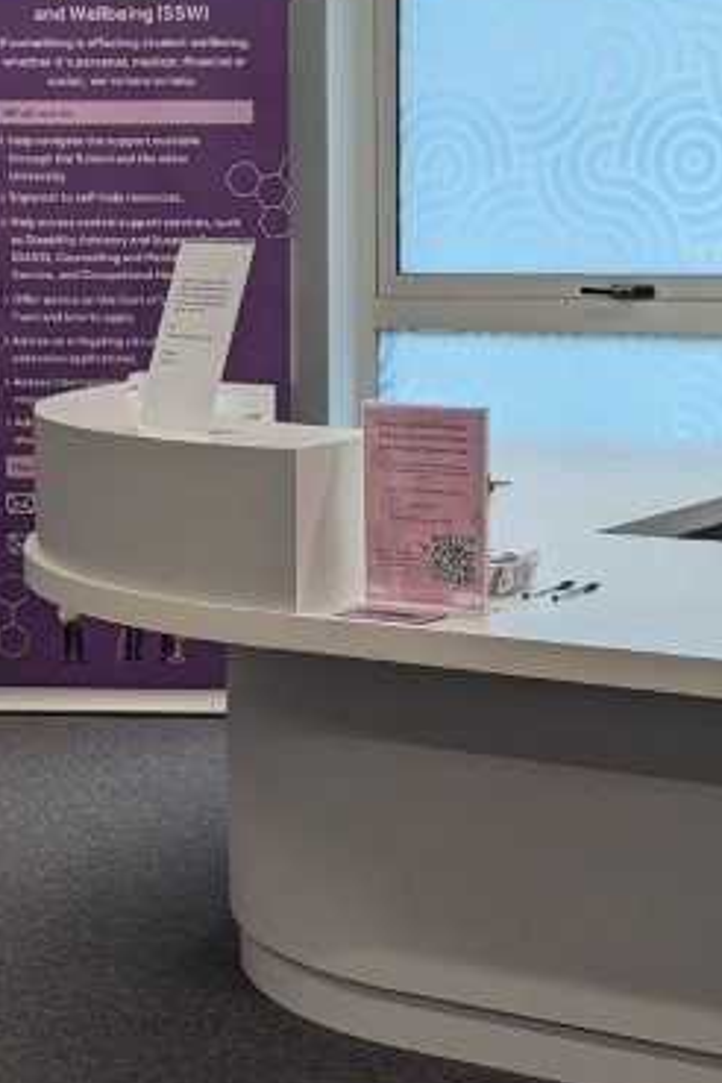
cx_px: 271
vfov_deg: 25.1
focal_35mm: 81
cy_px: 525
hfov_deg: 16.8
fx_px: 2437
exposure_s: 1/100
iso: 45
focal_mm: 6.81
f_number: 1.85
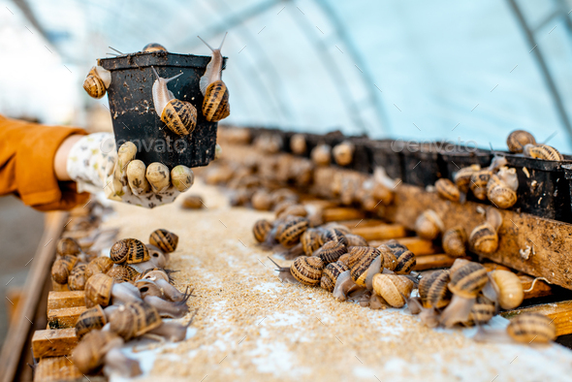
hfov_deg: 54.4
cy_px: 191
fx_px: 556
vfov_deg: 37.9
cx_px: 286
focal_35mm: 35
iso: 400
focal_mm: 35
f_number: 2.8
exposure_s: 1/640
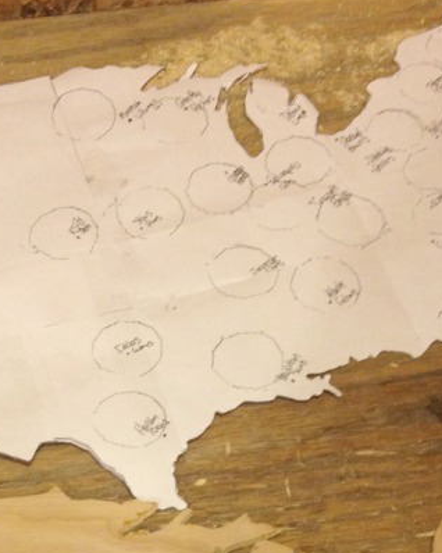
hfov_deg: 17.3
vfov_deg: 20.5
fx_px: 1440
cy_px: 639
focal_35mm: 88
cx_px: 92
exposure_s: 1/20
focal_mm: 4.28
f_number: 2.4
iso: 160
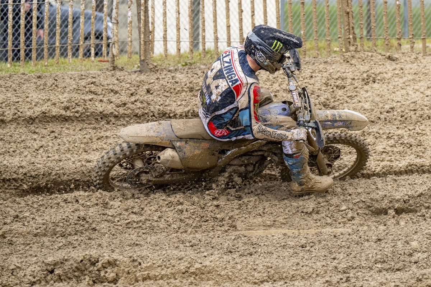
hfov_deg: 10.3
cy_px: 144
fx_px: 2394
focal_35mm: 200
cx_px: 216
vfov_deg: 6.9
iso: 640
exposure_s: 1/1600
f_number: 5
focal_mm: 200
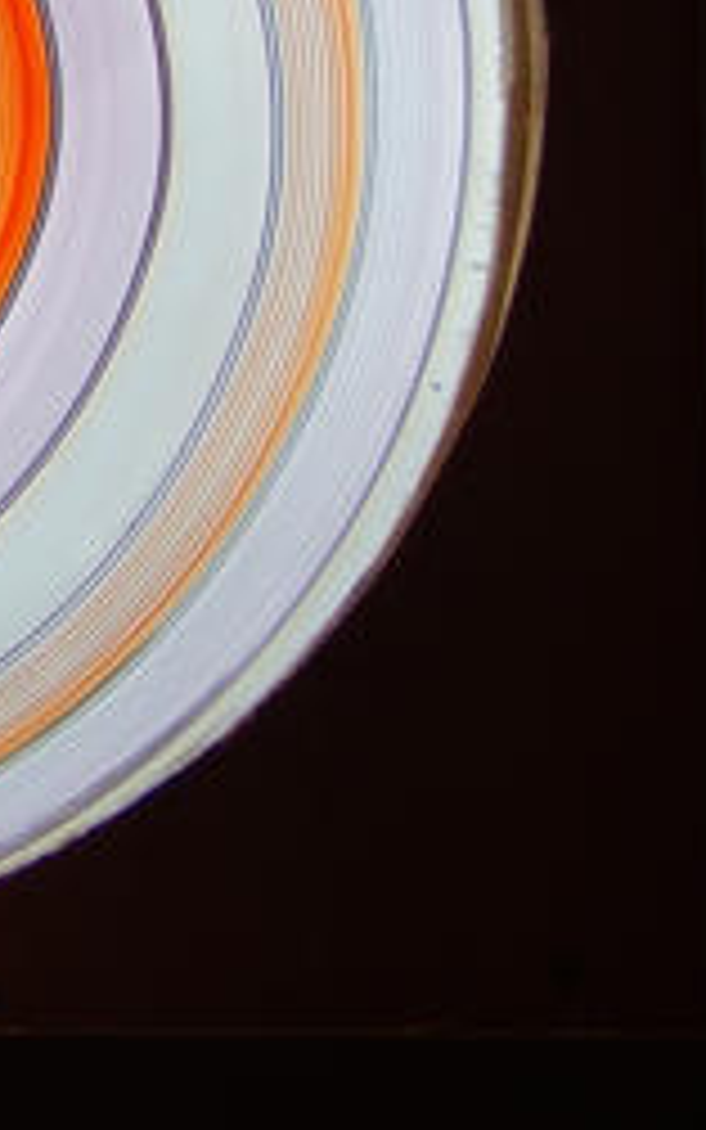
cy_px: 14
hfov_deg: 2.7
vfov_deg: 4.4
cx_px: -531
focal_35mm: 477
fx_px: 14676
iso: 125
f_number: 4.9
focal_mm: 25.3
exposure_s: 1/400
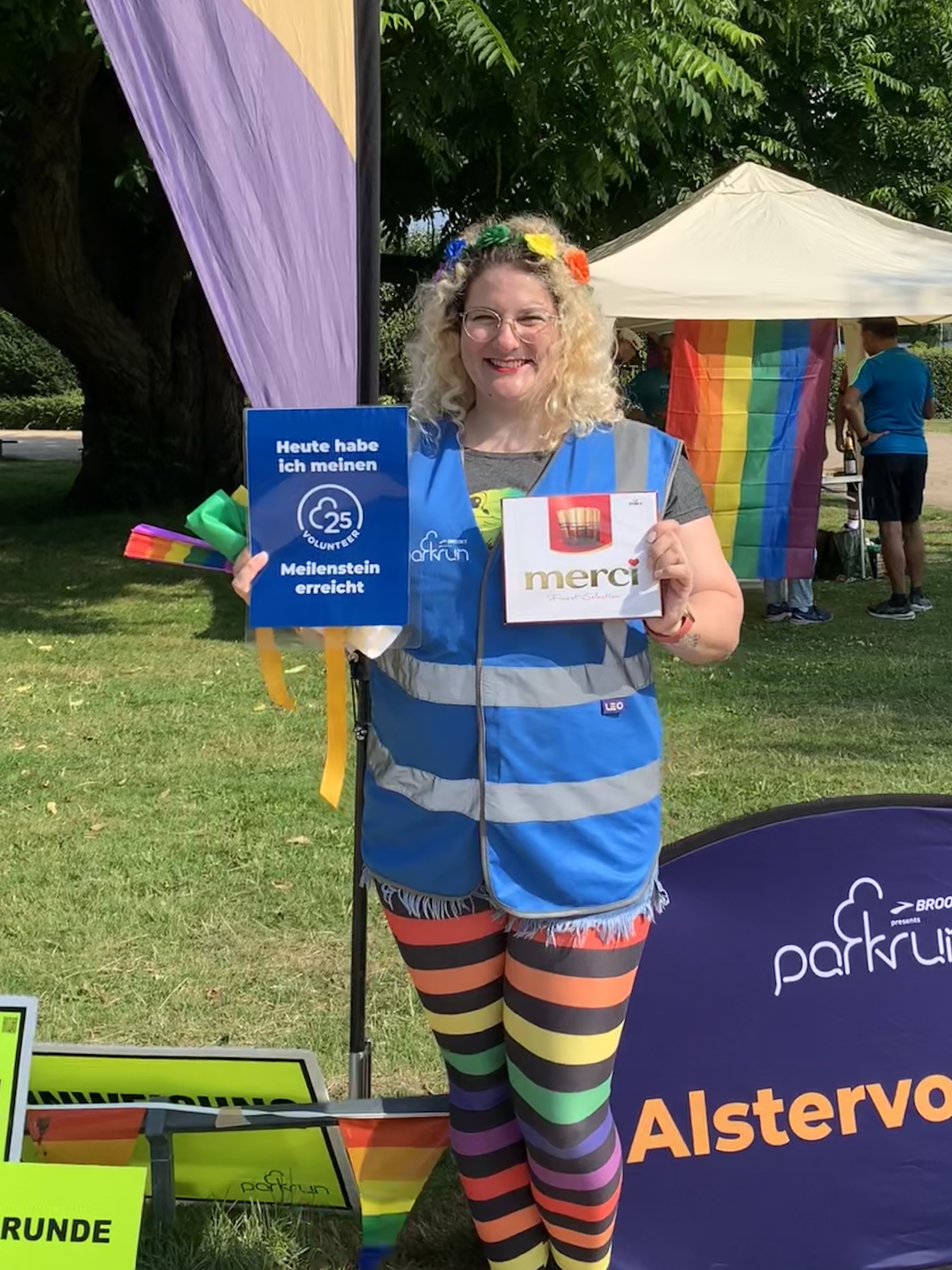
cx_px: 607
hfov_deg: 36.6
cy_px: 472
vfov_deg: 47.4
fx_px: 1430
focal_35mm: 39
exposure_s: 1/1748
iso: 25
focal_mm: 4.25
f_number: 1.8
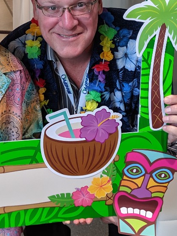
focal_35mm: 66
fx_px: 450
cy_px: 51
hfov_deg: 21.8
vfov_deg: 28.8
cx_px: 21
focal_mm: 4.44
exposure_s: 1/24
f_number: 1.8
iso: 88
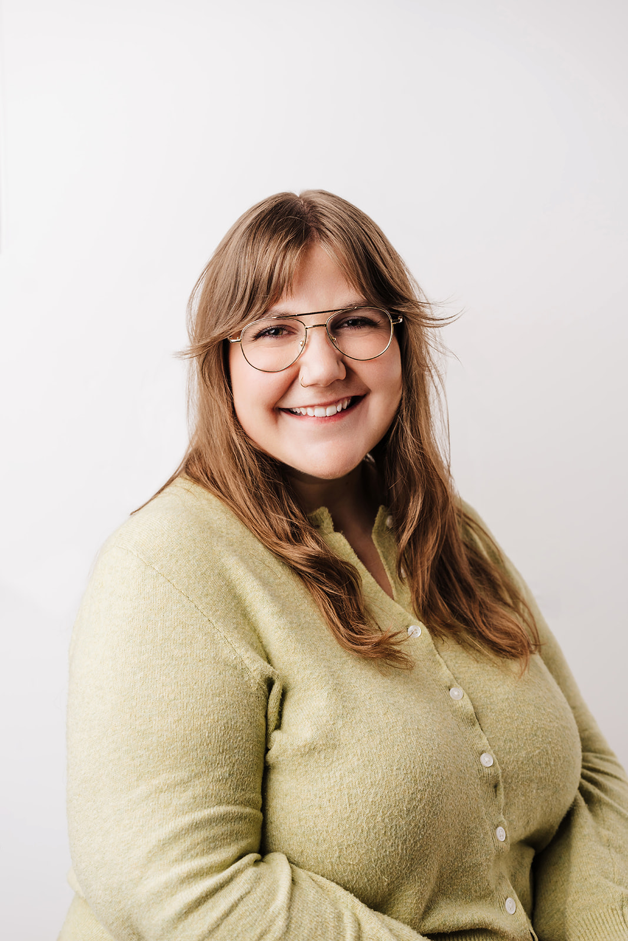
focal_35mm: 50
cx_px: 314
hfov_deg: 27.0
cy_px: 470
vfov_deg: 39.6
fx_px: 1308
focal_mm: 50
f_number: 4
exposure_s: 1/100
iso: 125
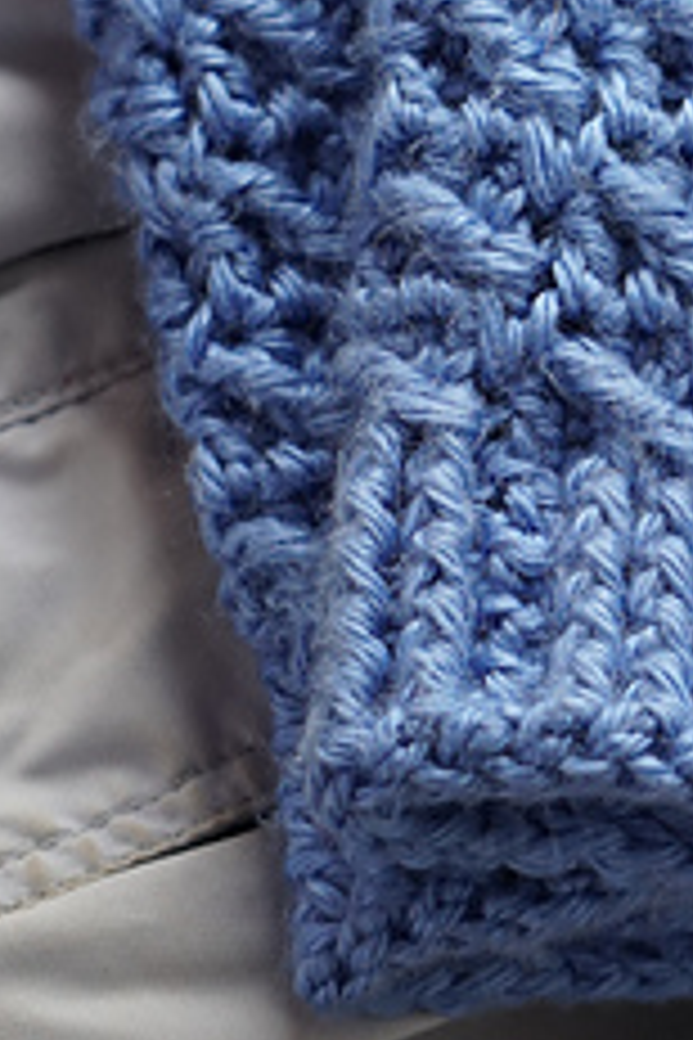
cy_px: -185
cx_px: 871
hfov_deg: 3.6
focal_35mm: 386
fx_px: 11156
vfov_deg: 5.3
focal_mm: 93
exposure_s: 1/160
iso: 640
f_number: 5.6
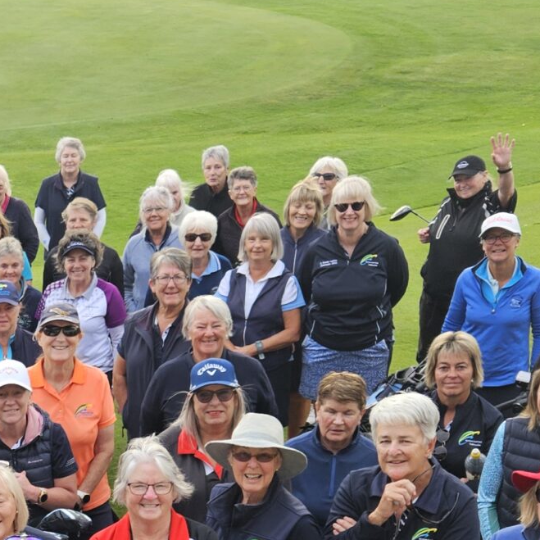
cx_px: -149
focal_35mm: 79
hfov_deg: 20.2
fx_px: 1394
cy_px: 554
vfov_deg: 21.1
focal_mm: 5.4
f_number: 1.8
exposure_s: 1/202
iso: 25
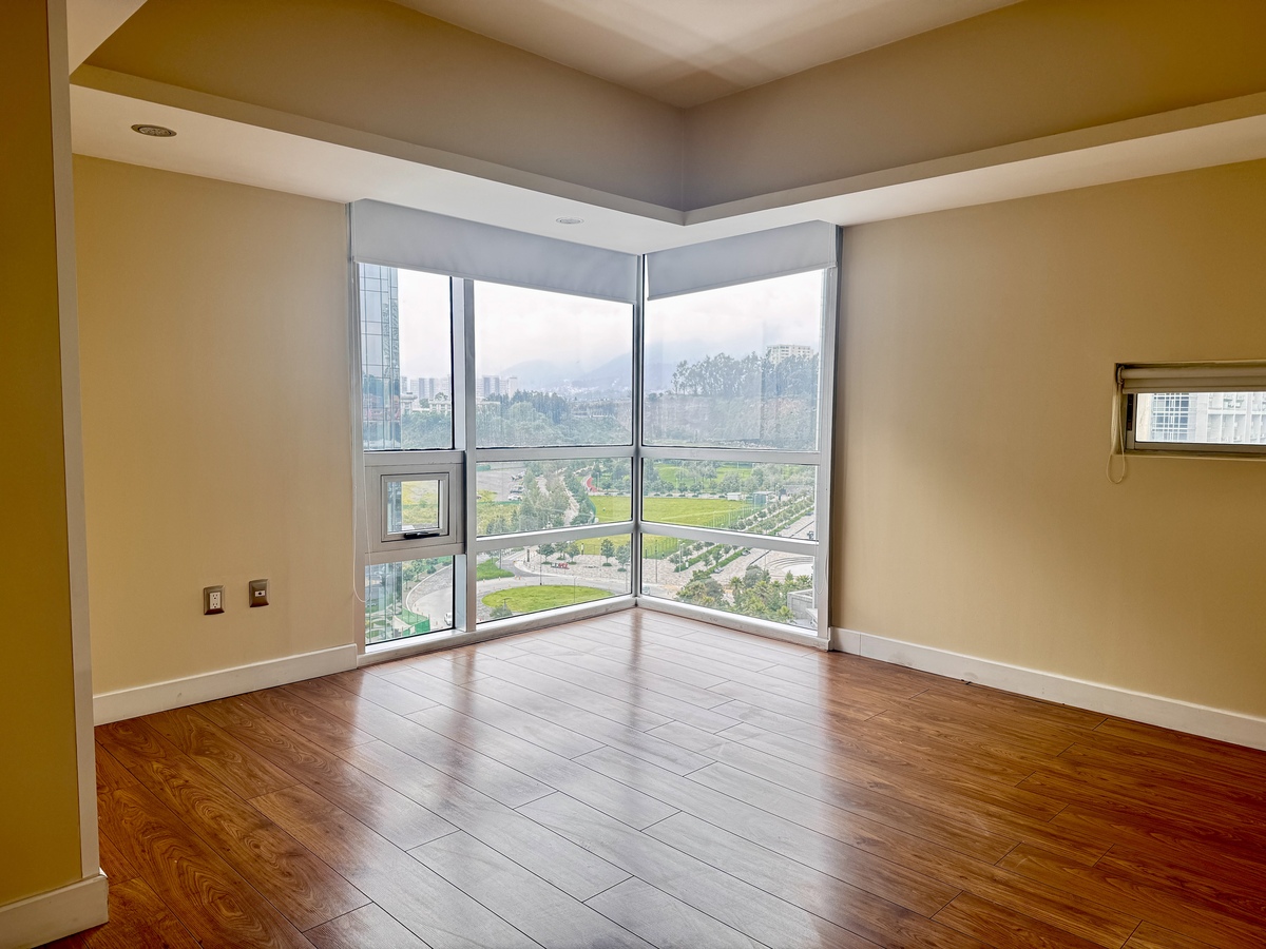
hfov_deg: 71.6
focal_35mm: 24
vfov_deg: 56.8
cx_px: 633
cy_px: 474
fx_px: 878
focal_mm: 6.76
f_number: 1.78
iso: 80
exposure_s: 1/194
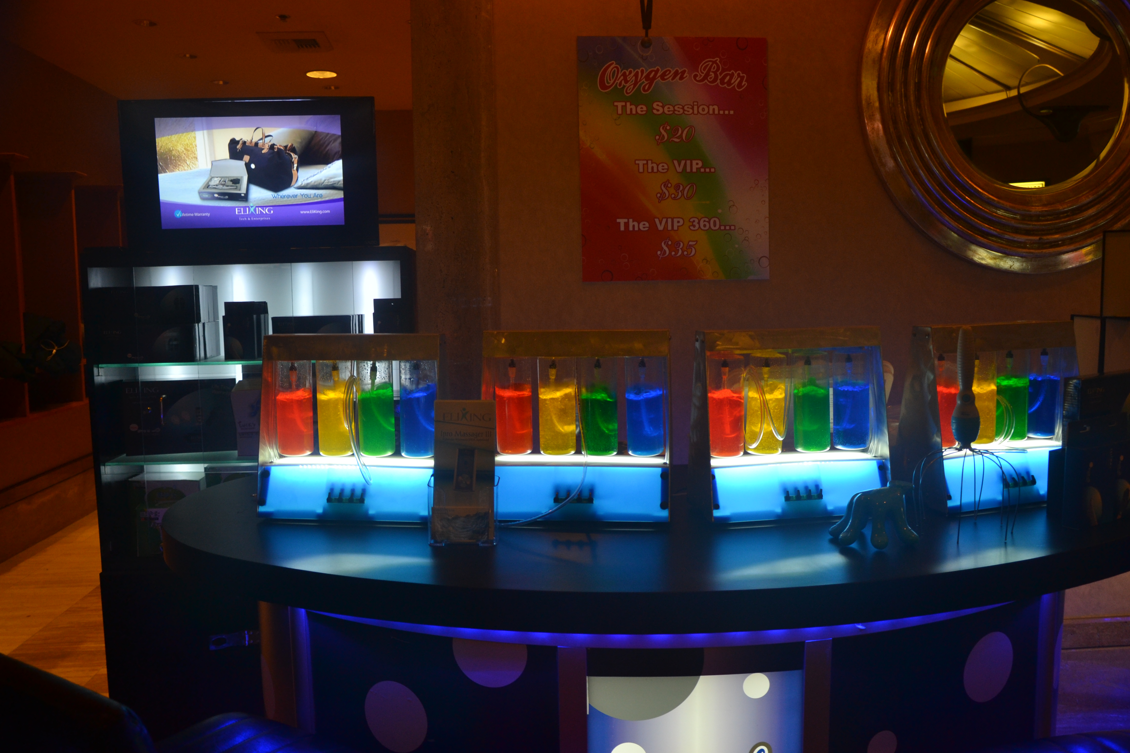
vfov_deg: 47.9
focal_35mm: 27
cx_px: 565
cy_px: 376
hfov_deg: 67.4
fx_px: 847
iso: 400
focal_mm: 18
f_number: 3.5
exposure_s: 1/40
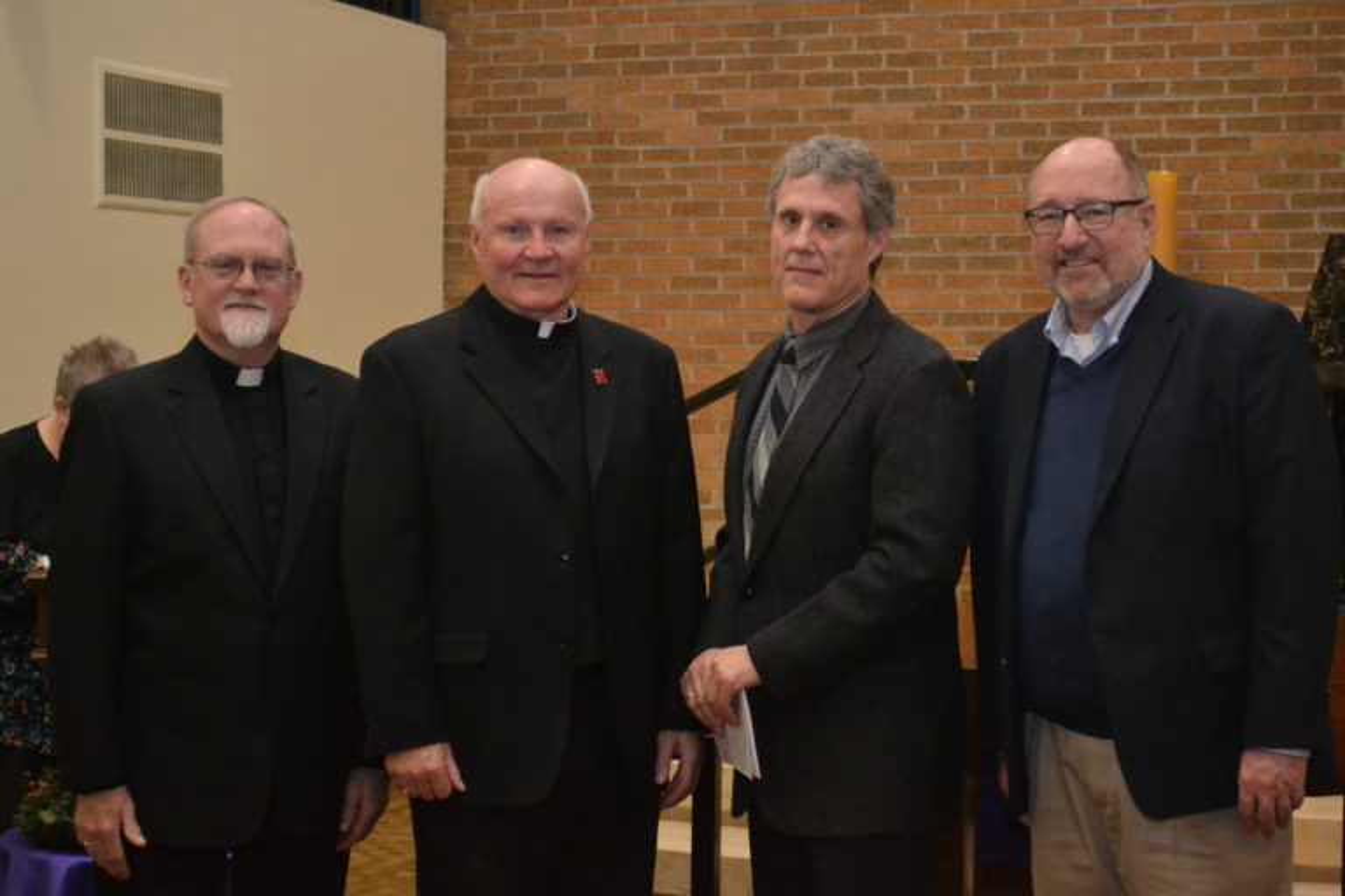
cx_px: 672
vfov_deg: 18.9
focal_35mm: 72
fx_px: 2690
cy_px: 448
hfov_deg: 28.1
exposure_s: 1/60
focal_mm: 48
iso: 3200
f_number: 5.3
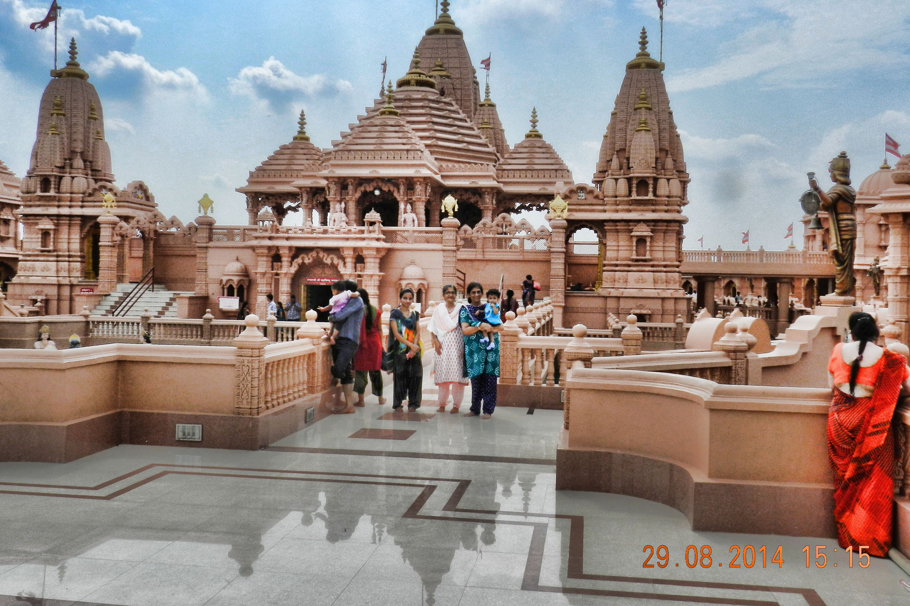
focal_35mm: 34
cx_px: 463
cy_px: 281
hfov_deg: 55.8
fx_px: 859
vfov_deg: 38.9
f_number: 5.6
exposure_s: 1/1000
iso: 160
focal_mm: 5.6
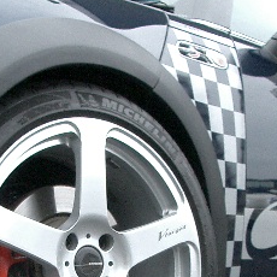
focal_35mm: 86
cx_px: 88
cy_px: 269
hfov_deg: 20.1
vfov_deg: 19.7
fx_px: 779
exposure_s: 1/320
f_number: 4.3
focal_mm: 5.8
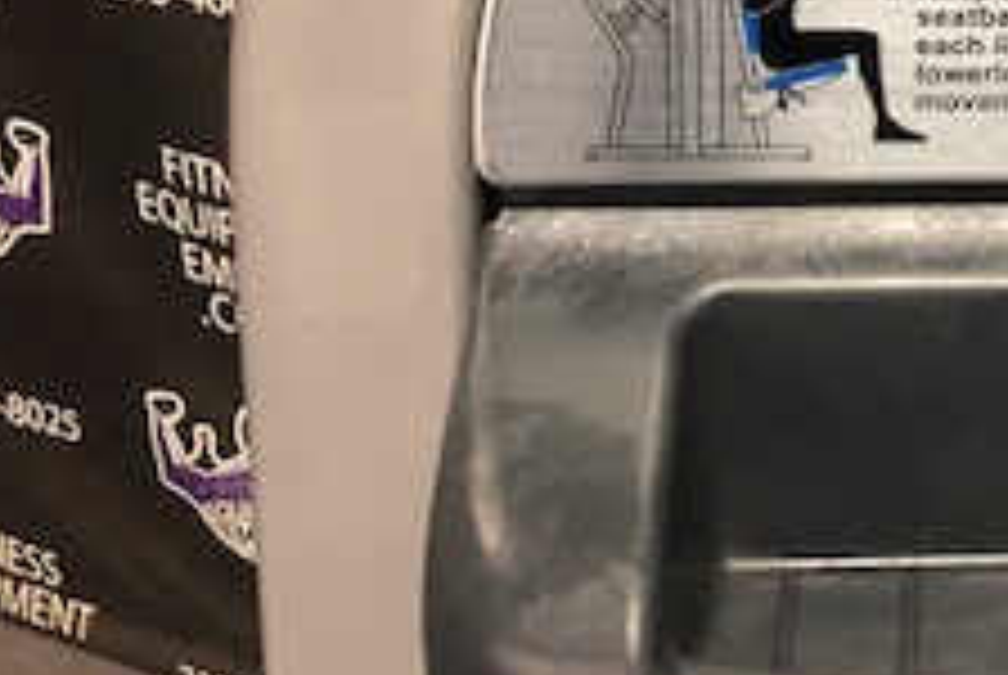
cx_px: 1310
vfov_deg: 15.5
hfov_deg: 21.4
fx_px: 2411
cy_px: -90
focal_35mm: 86
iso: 100
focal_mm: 3.99
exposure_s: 1/13
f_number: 1.8
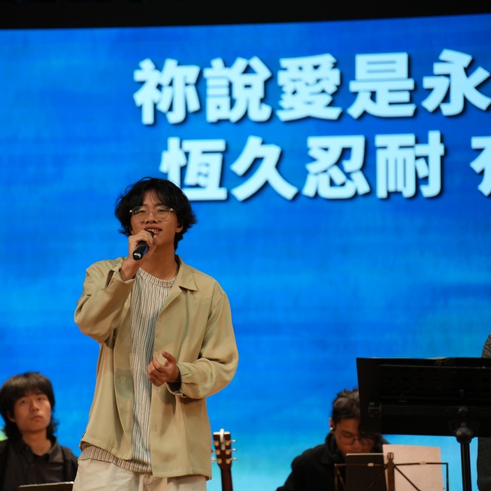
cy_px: 242
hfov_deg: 8.7
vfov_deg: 8.7
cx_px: 156
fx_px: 3210
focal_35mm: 200
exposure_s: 1/200
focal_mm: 150
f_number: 2.8
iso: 800
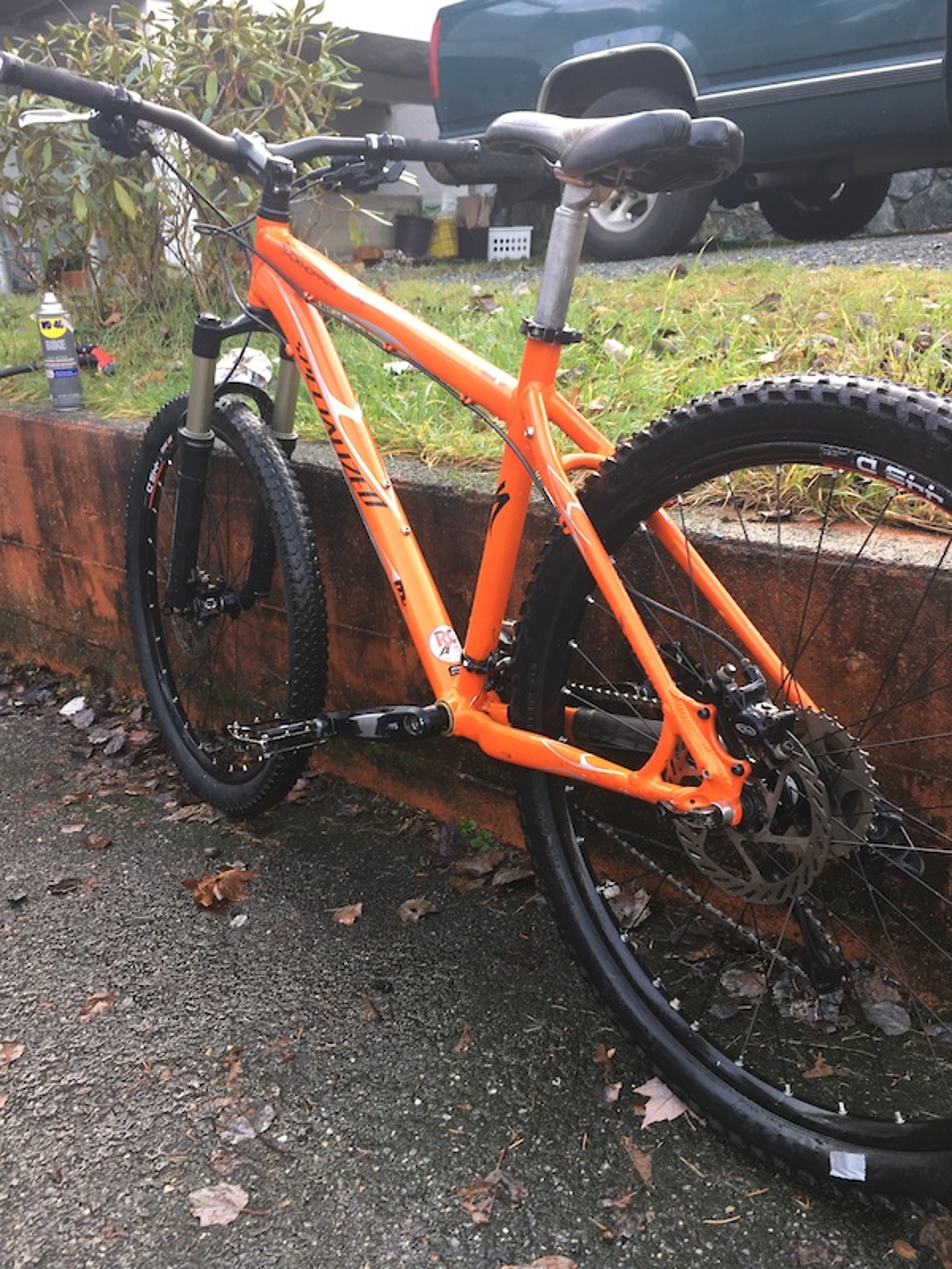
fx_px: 1063
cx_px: 476
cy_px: 634
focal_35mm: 29
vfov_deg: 61.7
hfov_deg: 48.2
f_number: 2.2
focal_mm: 4.15
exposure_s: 1/40
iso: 25
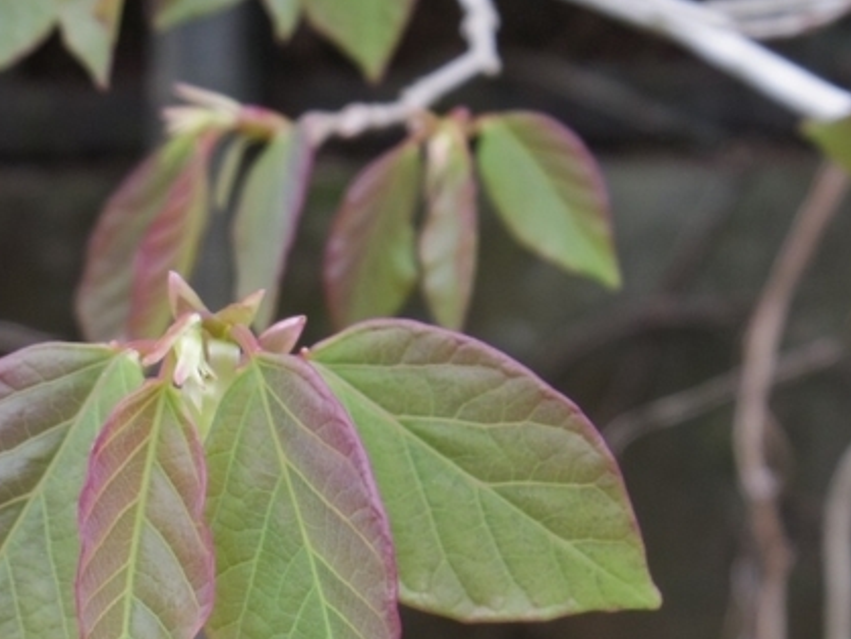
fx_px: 2165
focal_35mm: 88
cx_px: 230
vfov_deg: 16.7
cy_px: 482
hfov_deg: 22.1
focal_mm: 10
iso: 200
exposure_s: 1/125
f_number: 3.5
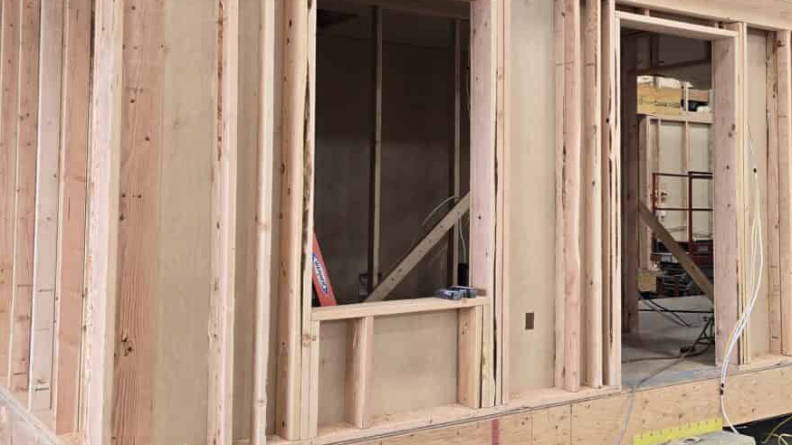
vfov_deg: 27.0
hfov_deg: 44.9
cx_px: 592
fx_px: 924
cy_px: 168
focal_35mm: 44
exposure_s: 1/120
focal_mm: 6.3
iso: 125
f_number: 1.7
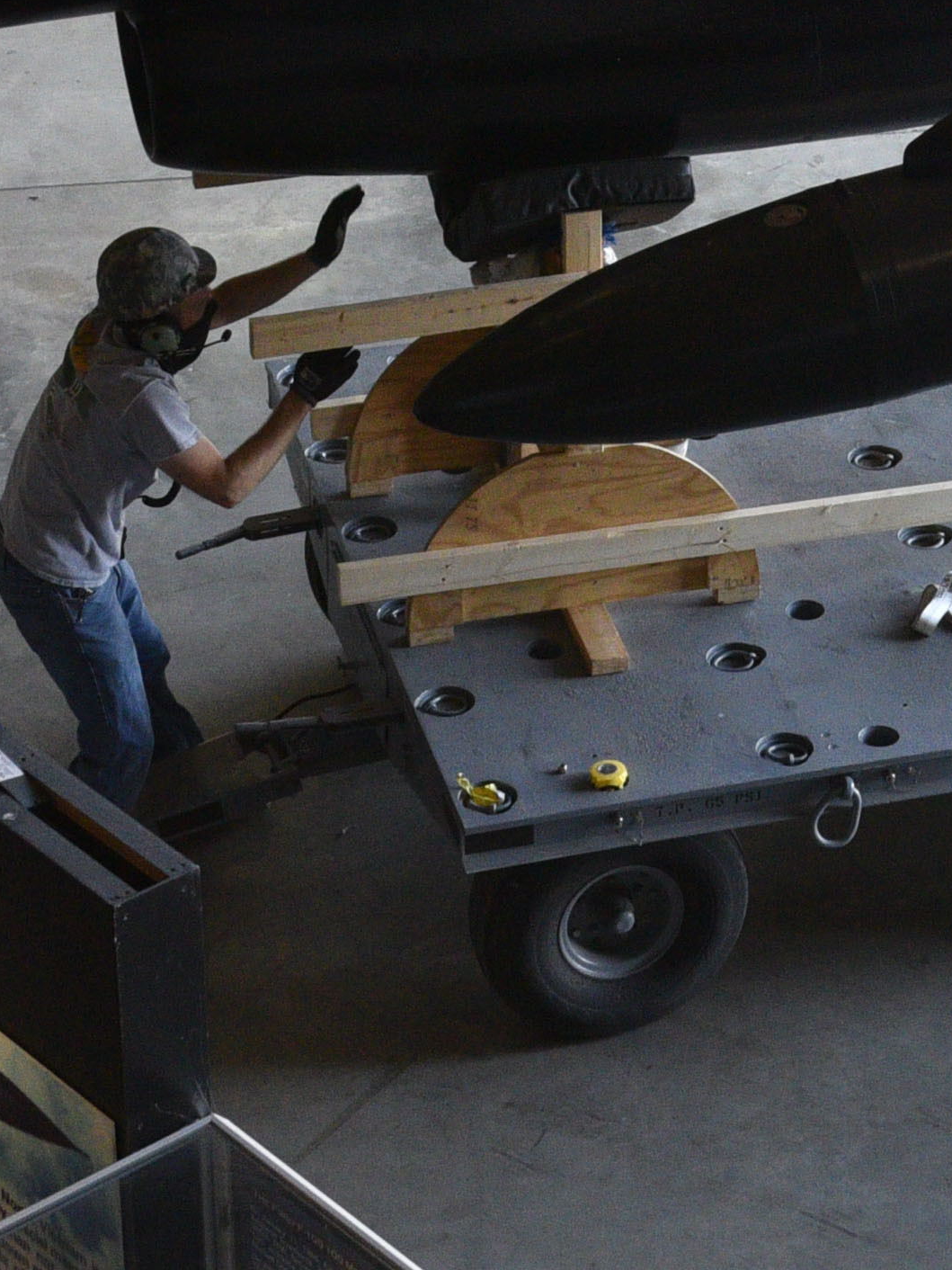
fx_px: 4657
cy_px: -40
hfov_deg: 11.5
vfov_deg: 15.2
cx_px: 1032
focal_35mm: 127
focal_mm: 31
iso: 1600
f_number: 7.1
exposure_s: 1/200
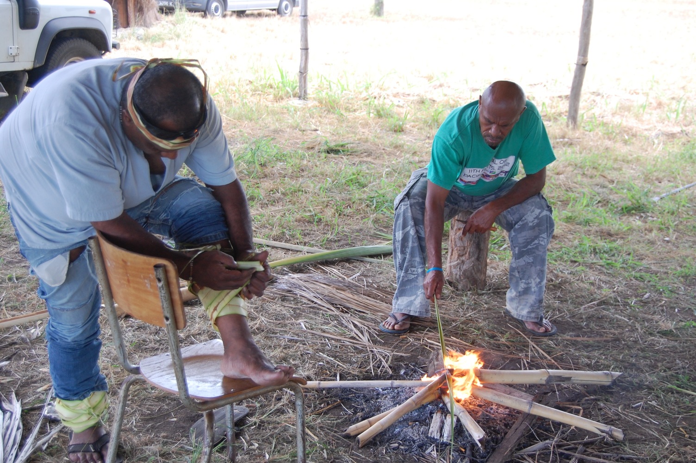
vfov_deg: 28.0
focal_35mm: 48
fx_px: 927
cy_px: 232
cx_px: 348
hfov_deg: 41.1
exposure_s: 1/60
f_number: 4.5
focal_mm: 32
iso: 400
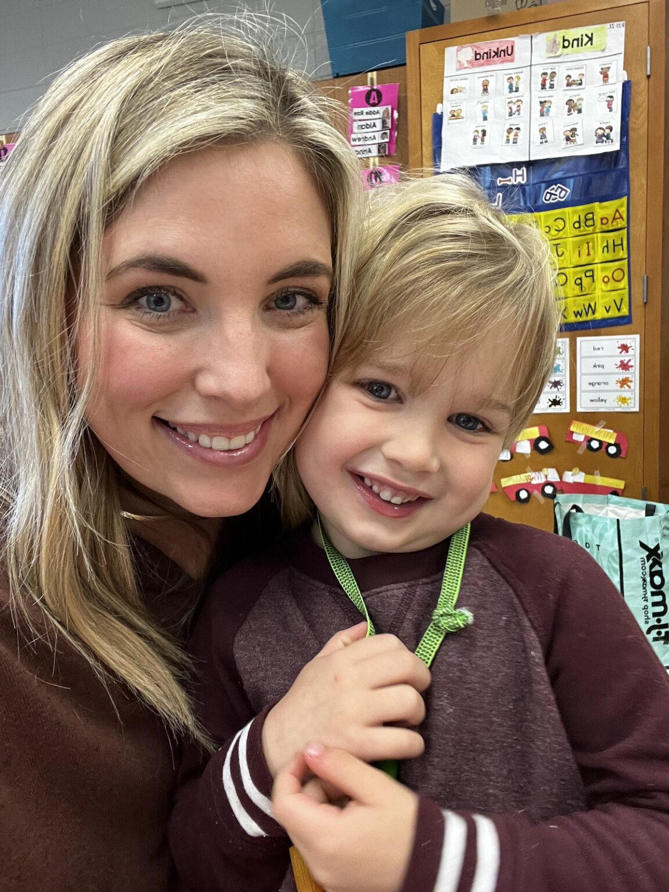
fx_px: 773
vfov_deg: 60.0
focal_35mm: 30
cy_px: 446
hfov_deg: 46.8
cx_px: 334
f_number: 2.2
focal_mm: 2.71
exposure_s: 1/41
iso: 200
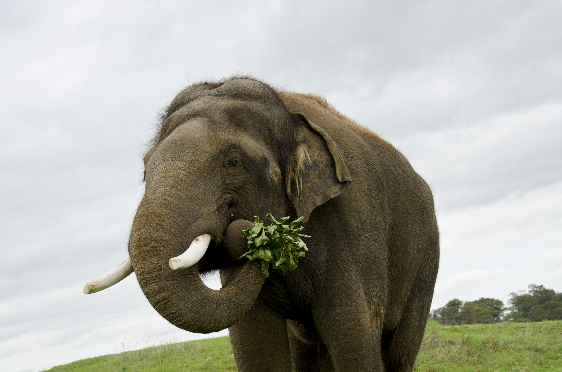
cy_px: 232
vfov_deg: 13.3
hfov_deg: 20.1
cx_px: 306
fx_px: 1589
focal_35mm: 102
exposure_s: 1/160
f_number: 6.3
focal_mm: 50
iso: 200
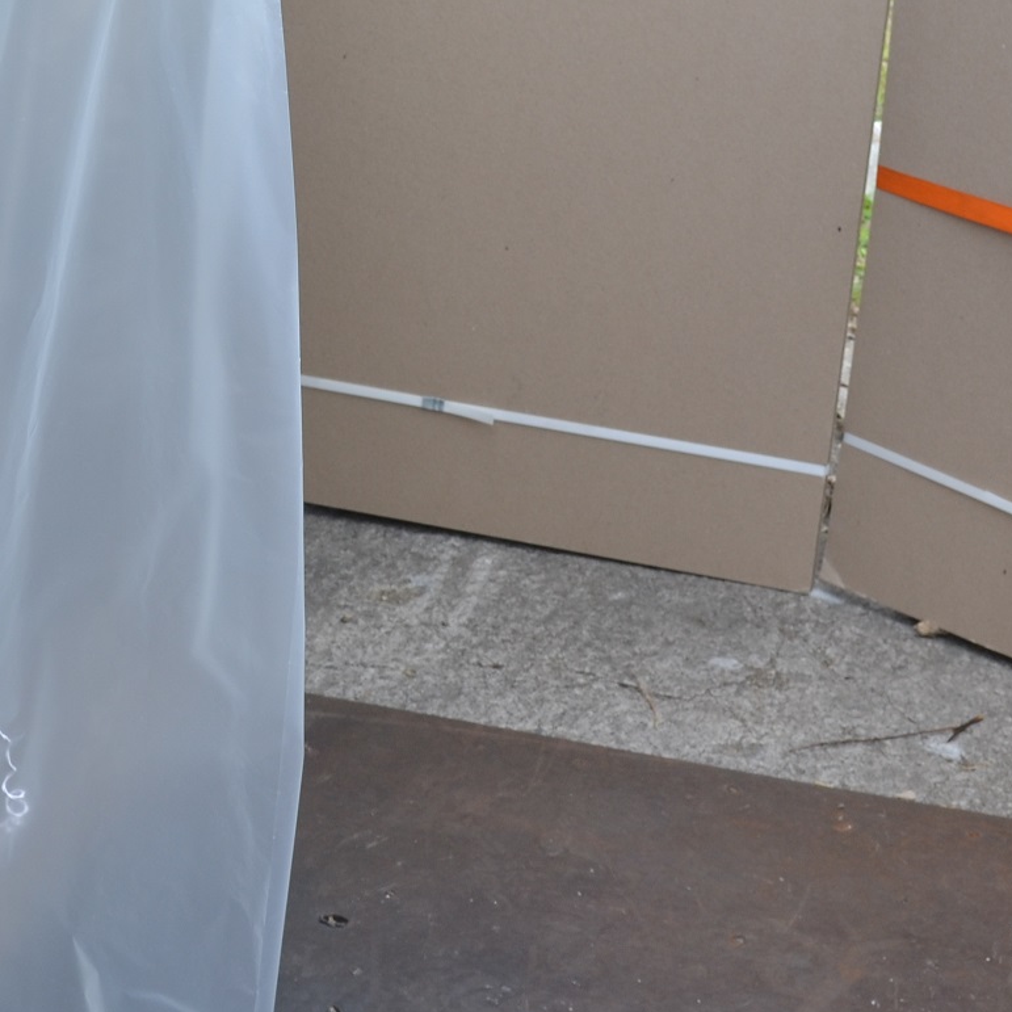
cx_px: 336
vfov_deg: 17.6
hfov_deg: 17.5
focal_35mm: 99
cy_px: 417
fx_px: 3274
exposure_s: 1/125
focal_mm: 26
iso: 125
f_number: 5.6
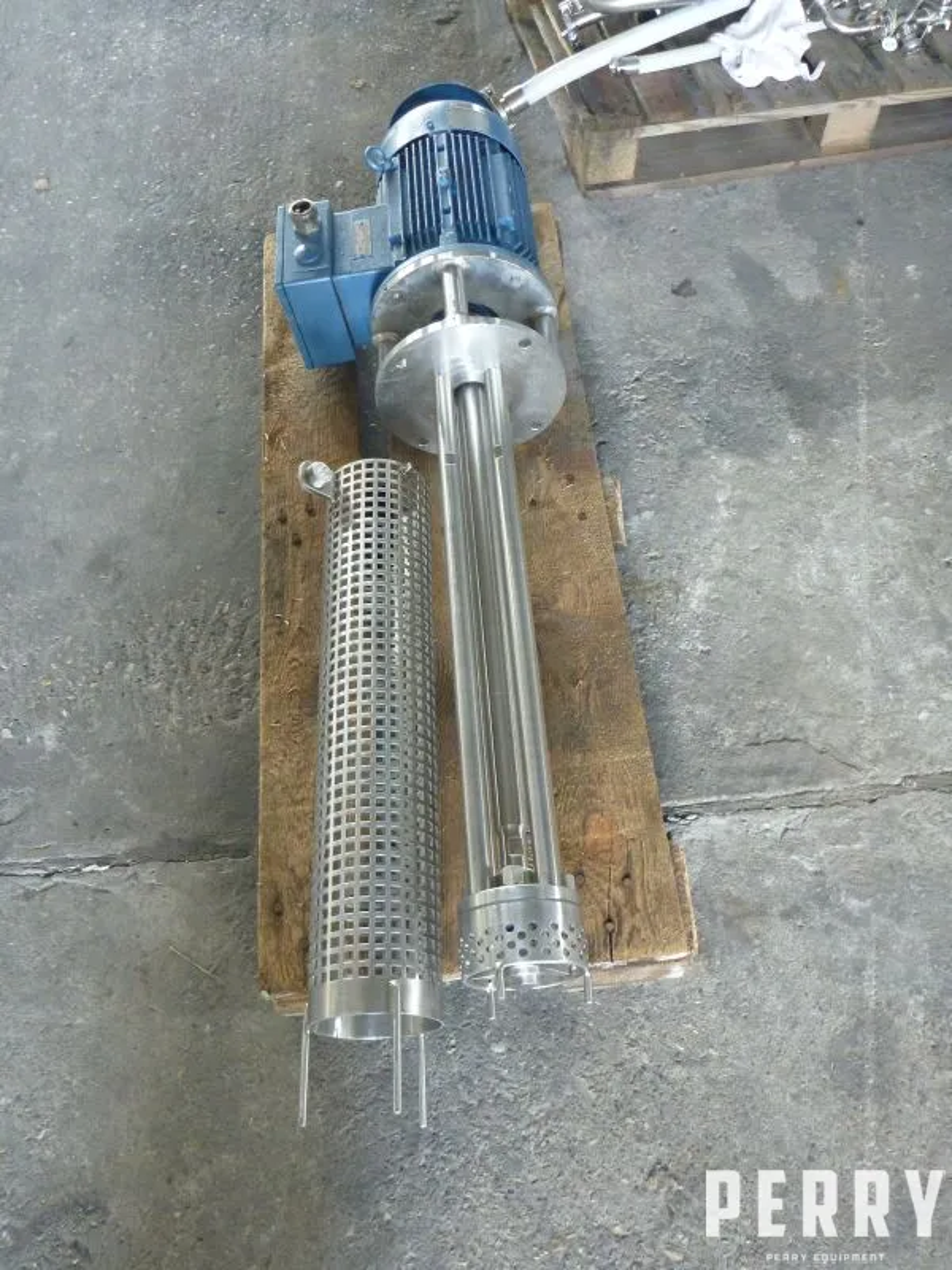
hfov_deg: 49.7
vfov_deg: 63.4
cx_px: 476
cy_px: 635
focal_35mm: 28
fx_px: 1027
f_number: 3.3
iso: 400
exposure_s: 1/13
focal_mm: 4.9
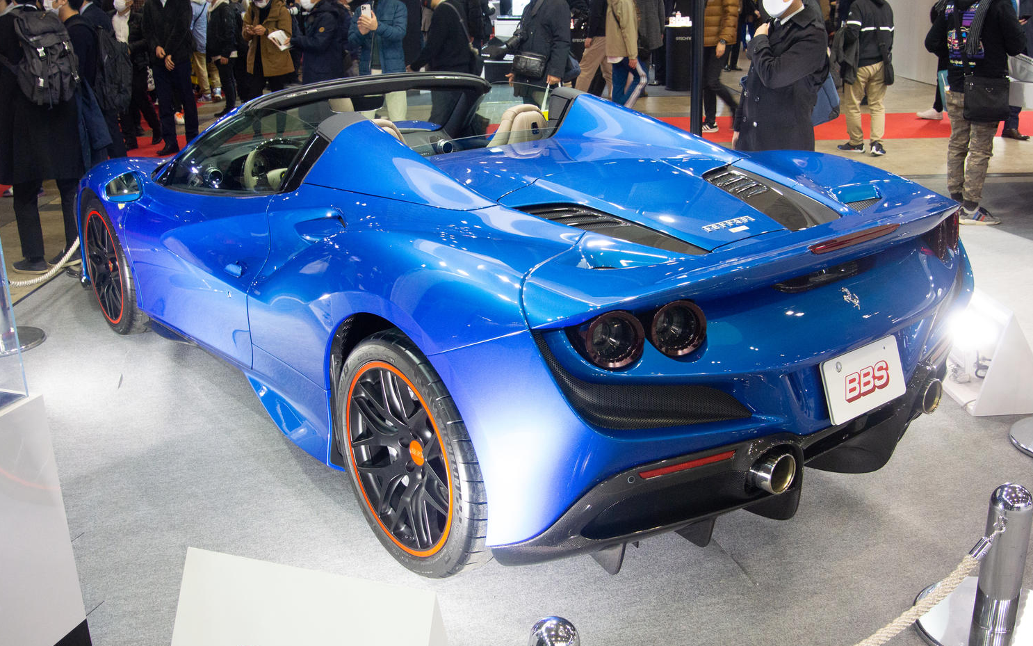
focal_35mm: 36
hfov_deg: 54.0
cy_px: 308
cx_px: 519
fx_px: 1014
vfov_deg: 35.3
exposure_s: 1/60
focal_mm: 13
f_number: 3.8
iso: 800
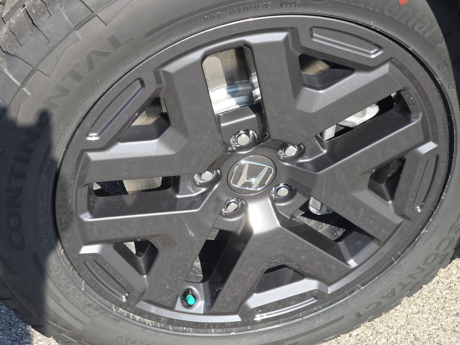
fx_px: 917
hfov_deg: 28.2
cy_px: 172
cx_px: 230
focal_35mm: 69
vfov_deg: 21.3
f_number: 2.4
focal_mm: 7.9
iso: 50
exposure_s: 1/777
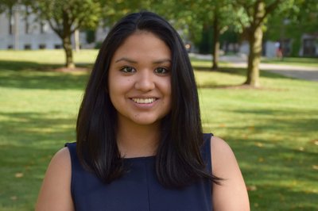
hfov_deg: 24.2
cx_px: 159
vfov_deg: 16.2
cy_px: 106
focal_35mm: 84
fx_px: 741
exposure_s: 1/250
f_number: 8
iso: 320
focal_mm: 56
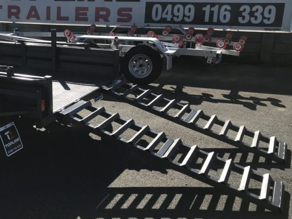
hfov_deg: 37.7
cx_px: 66
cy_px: 121
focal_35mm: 49
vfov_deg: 29.7
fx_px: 413
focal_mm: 3.99
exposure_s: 1/1312
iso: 20
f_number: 1.8
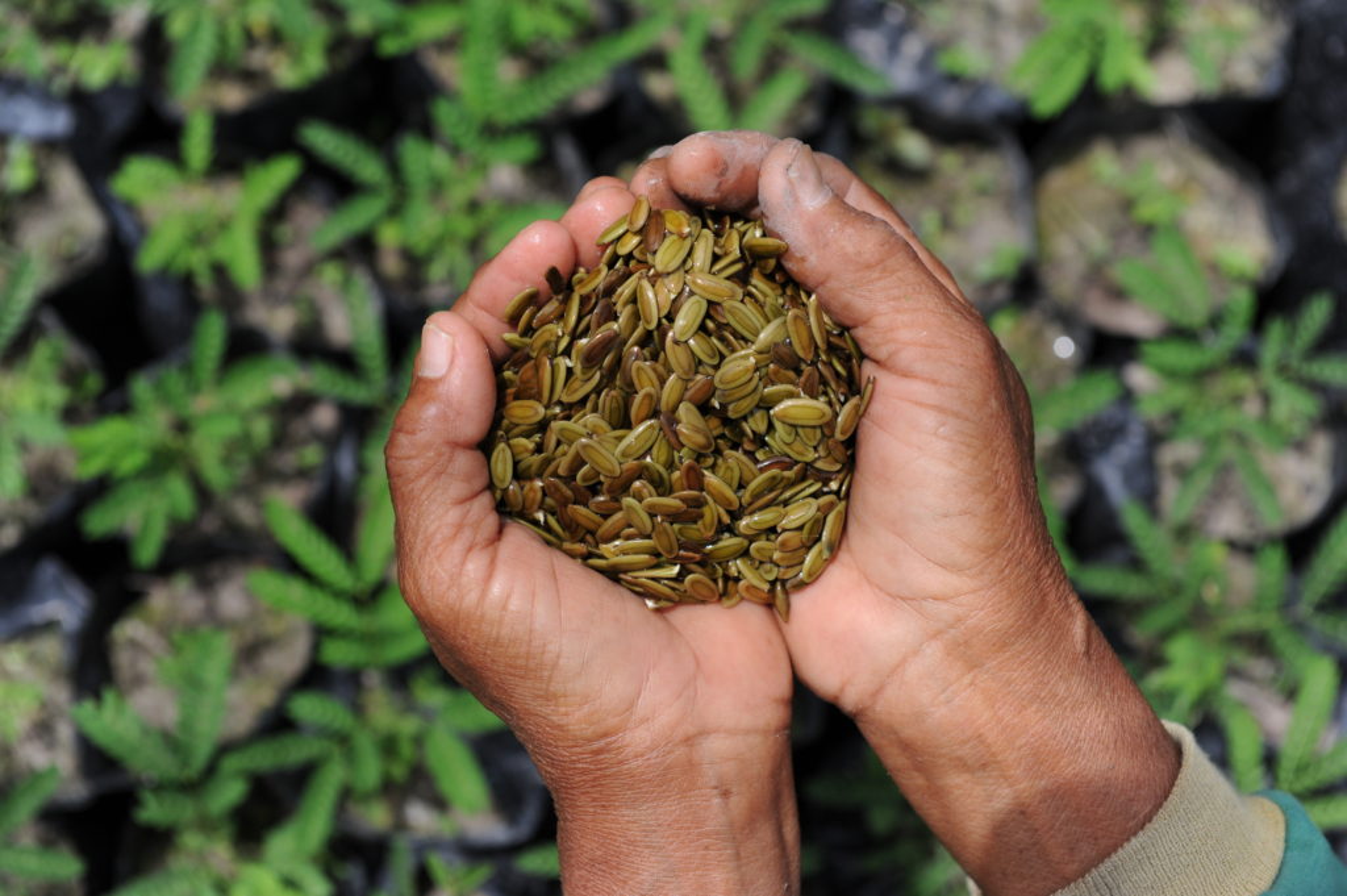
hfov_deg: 28.9
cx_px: 674
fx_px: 2617
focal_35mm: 70
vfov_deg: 19.4
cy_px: 448
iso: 640
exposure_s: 1/1250
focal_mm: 70
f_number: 5
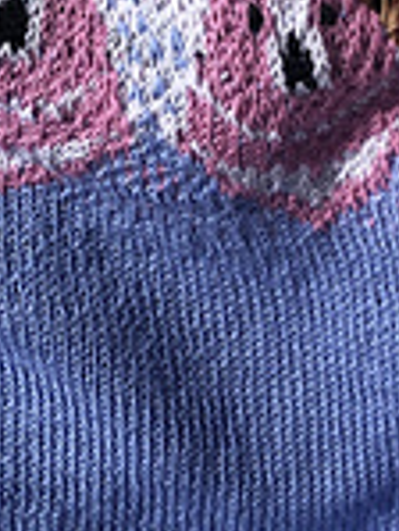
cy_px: 167
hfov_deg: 15.7
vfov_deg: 20.8
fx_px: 1443
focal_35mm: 94
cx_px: 294
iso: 25
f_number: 1.8
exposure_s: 1/3472
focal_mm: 3.99
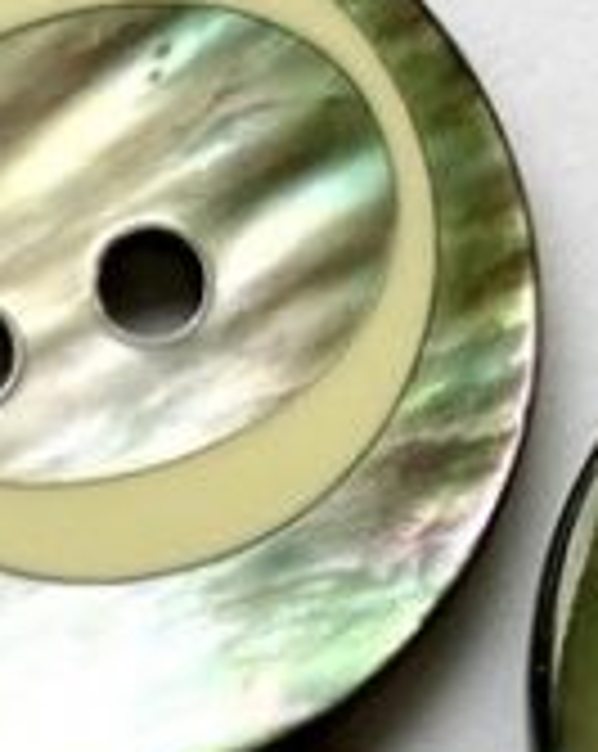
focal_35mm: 117
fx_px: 2596
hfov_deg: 12.8
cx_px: -153
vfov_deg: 15.1
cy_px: 1175
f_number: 1.8
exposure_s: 1/171
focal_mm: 4.25
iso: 32
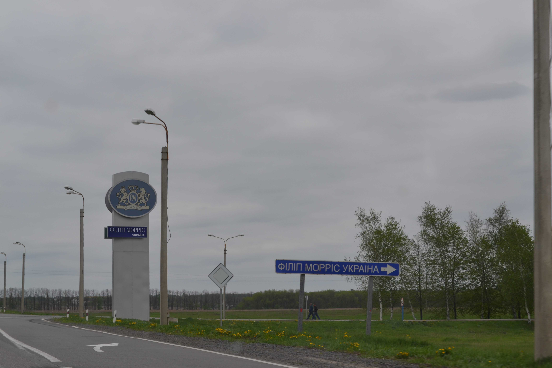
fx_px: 1104
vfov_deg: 18.9
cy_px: 184
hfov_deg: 28.1
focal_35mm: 72
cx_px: 276
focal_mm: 48
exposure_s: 1/320
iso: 100
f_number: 9
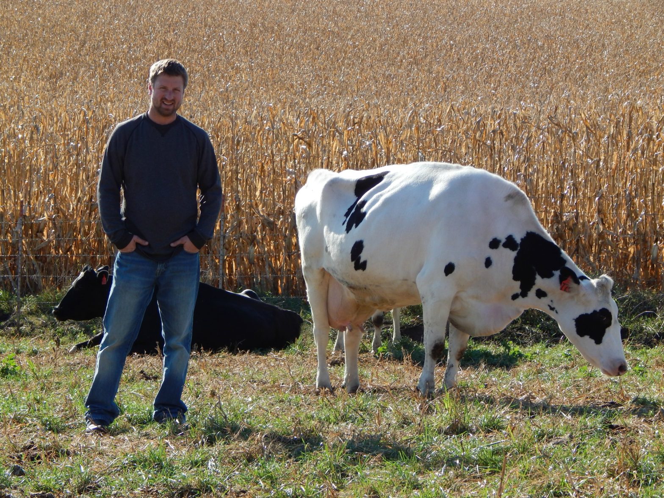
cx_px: 332
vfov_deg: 12.9
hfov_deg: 17.1
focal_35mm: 115
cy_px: 249
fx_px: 2206
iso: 125
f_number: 4.6
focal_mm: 20.5
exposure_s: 1/400
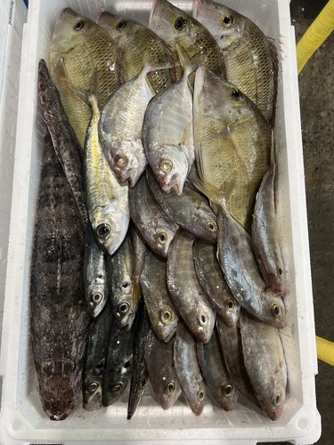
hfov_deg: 53.1
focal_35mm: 26
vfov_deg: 67.3
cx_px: 167
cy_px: 222
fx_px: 334
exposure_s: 1/108
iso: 125
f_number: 1.5
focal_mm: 5.7
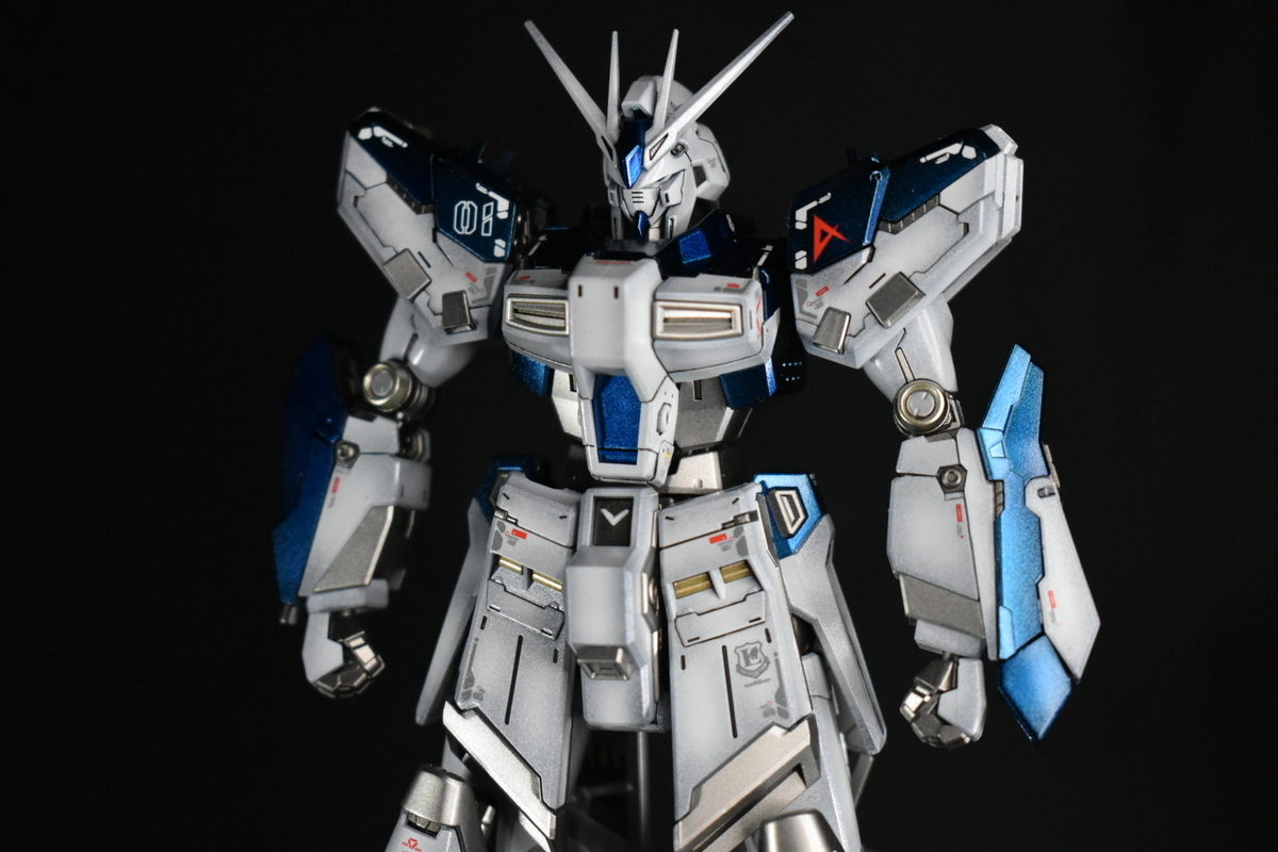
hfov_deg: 31.9
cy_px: 426
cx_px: 639
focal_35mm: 63
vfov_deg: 21.6
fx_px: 2236
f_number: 5
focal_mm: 42
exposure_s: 1/50
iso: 3200
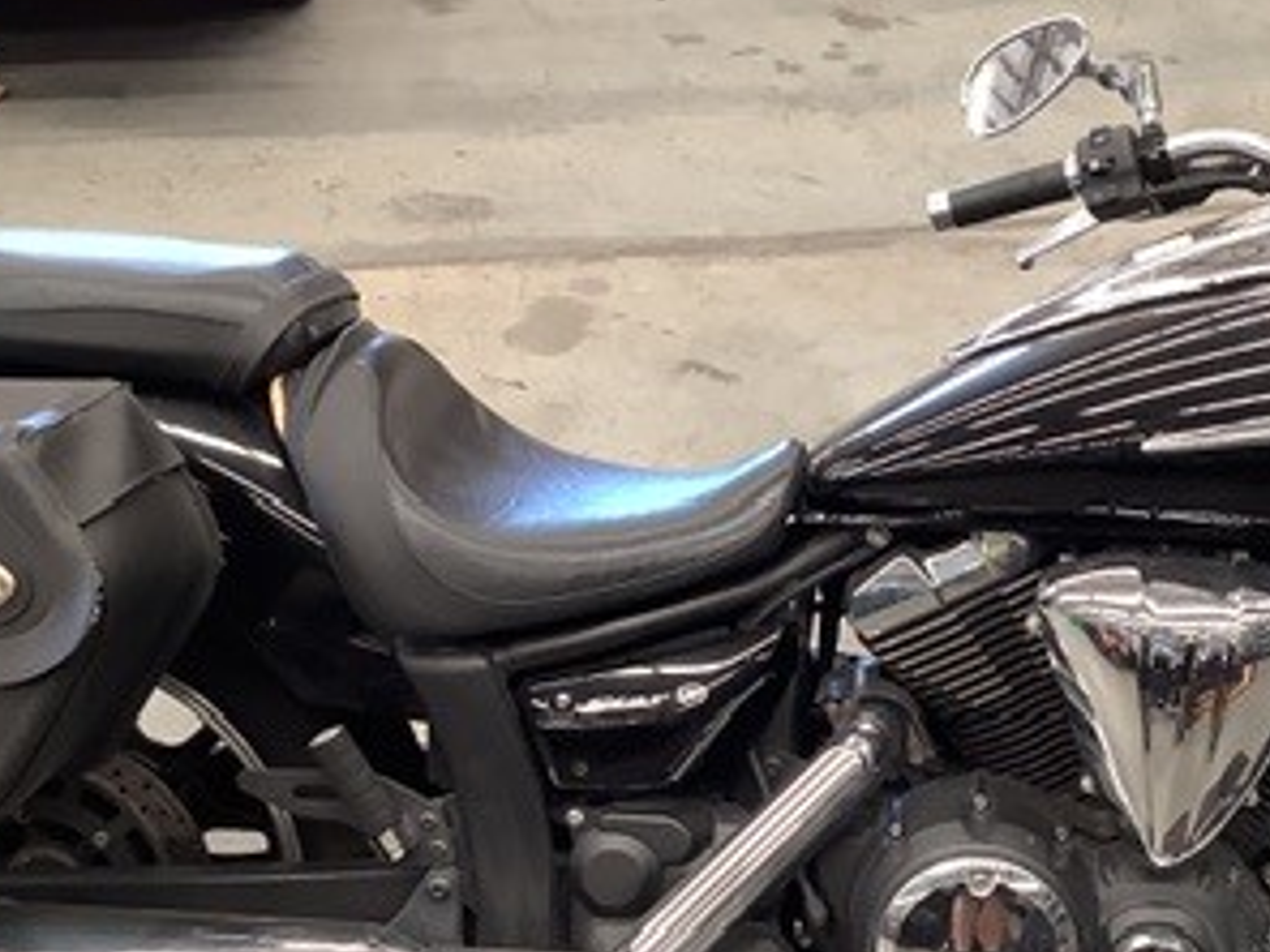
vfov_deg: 21.8
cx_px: 897
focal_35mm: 67
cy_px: 686
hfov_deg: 28.7
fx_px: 2458
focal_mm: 3.3
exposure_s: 1/50
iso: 160
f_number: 2.4
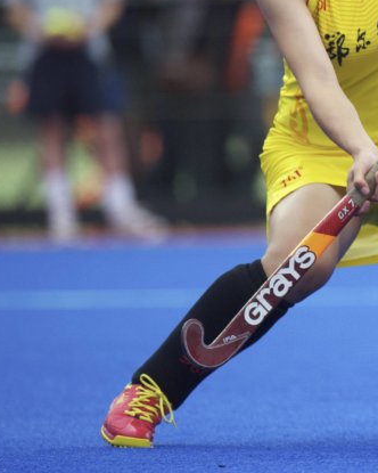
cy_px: 121
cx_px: 549
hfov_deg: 1.7
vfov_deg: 2.1
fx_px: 12893
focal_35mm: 922
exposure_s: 1/1250
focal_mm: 400
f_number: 4
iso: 1250
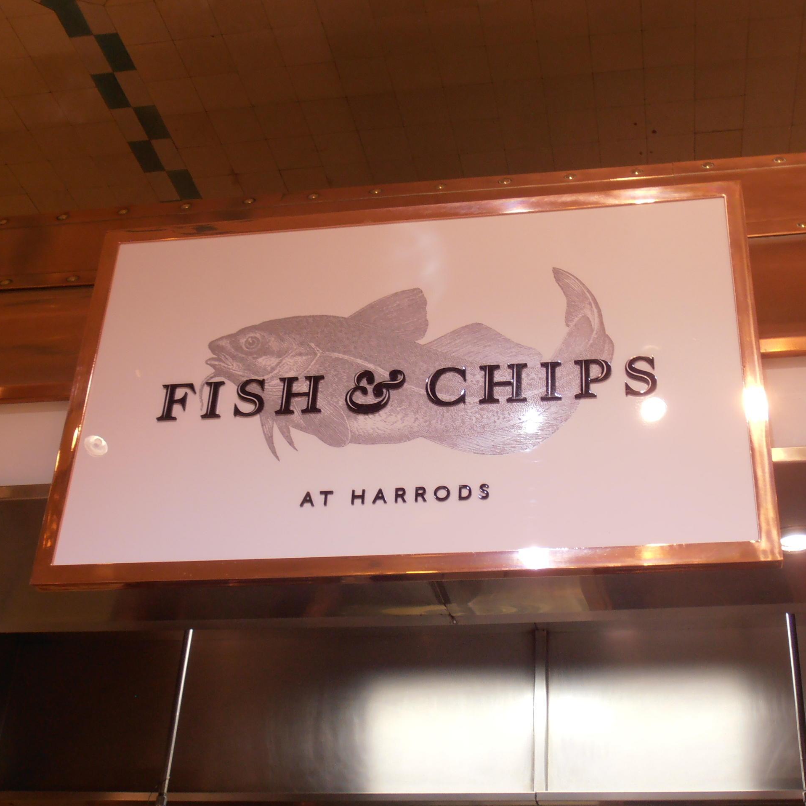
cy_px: 403
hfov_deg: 32.8
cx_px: 449
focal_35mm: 52
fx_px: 1370
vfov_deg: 32.8
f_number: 4.2
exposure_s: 1/13
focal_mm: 7.87
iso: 125
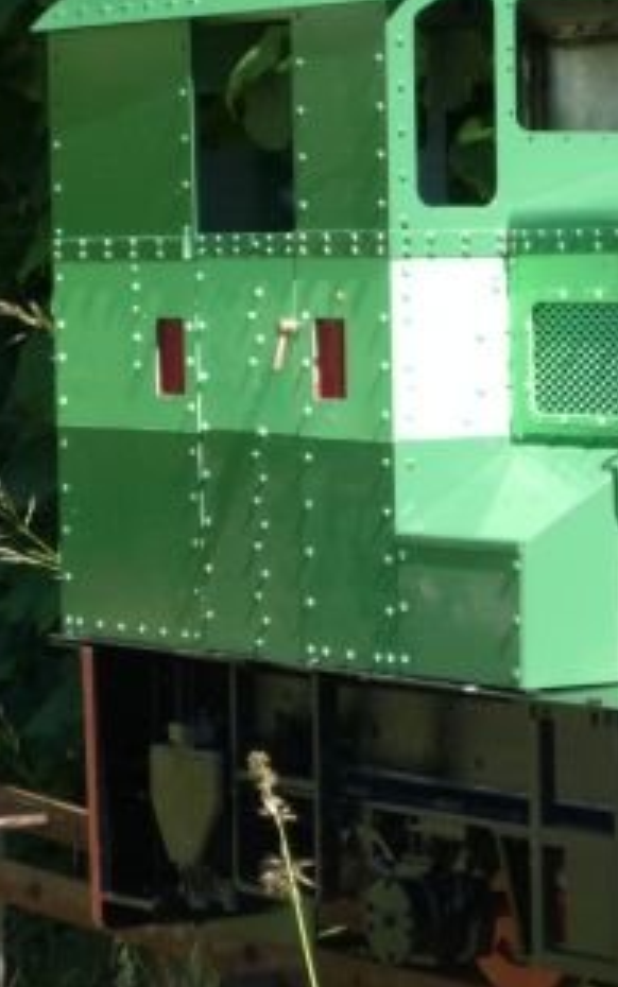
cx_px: 882
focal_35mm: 164
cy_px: 535
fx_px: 4415
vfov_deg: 12.8
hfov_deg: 7.9
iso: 100
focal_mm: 13.2
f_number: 4.9
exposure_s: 1/160
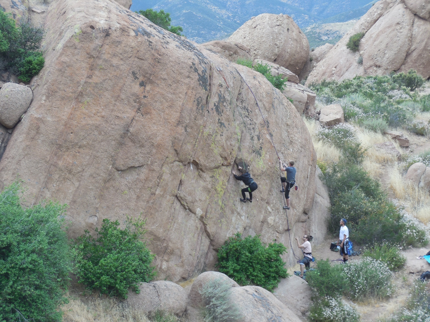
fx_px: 1006
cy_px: 161
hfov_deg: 24.1
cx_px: 215
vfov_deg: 18.2
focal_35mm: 81
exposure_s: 1/320
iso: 125
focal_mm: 14.5
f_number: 4.6
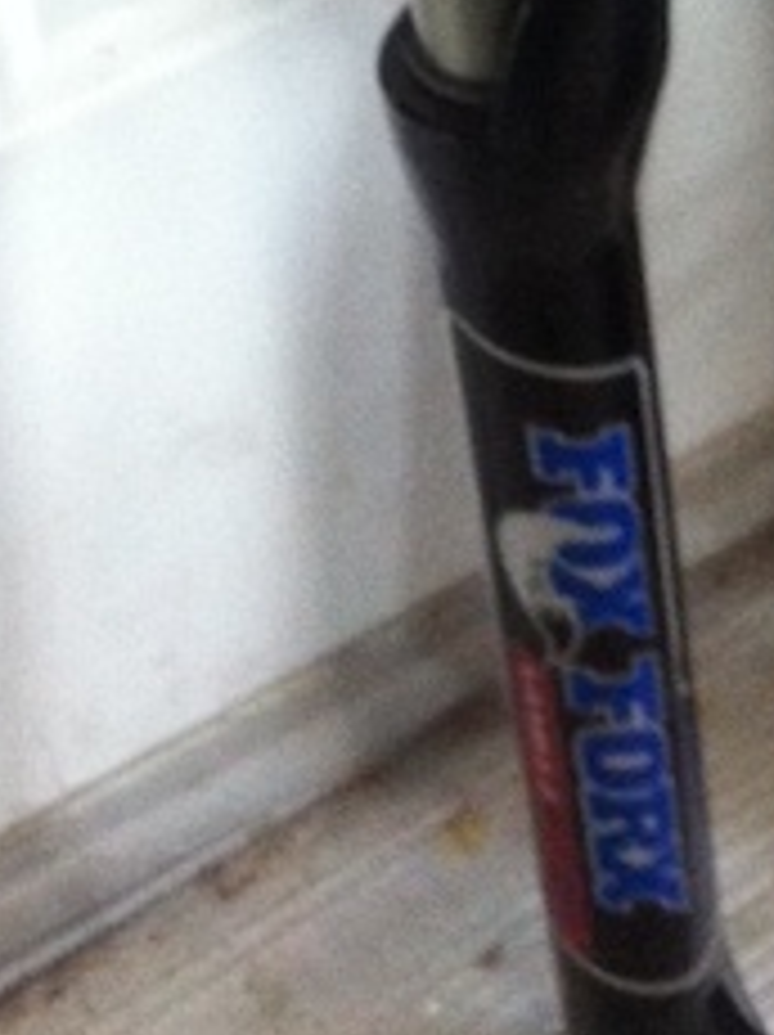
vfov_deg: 15.1
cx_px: 603
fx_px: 3644
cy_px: -468
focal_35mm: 122
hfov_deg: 12.1
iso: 320
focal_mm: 3.85
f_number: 2.8
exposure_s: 1/15
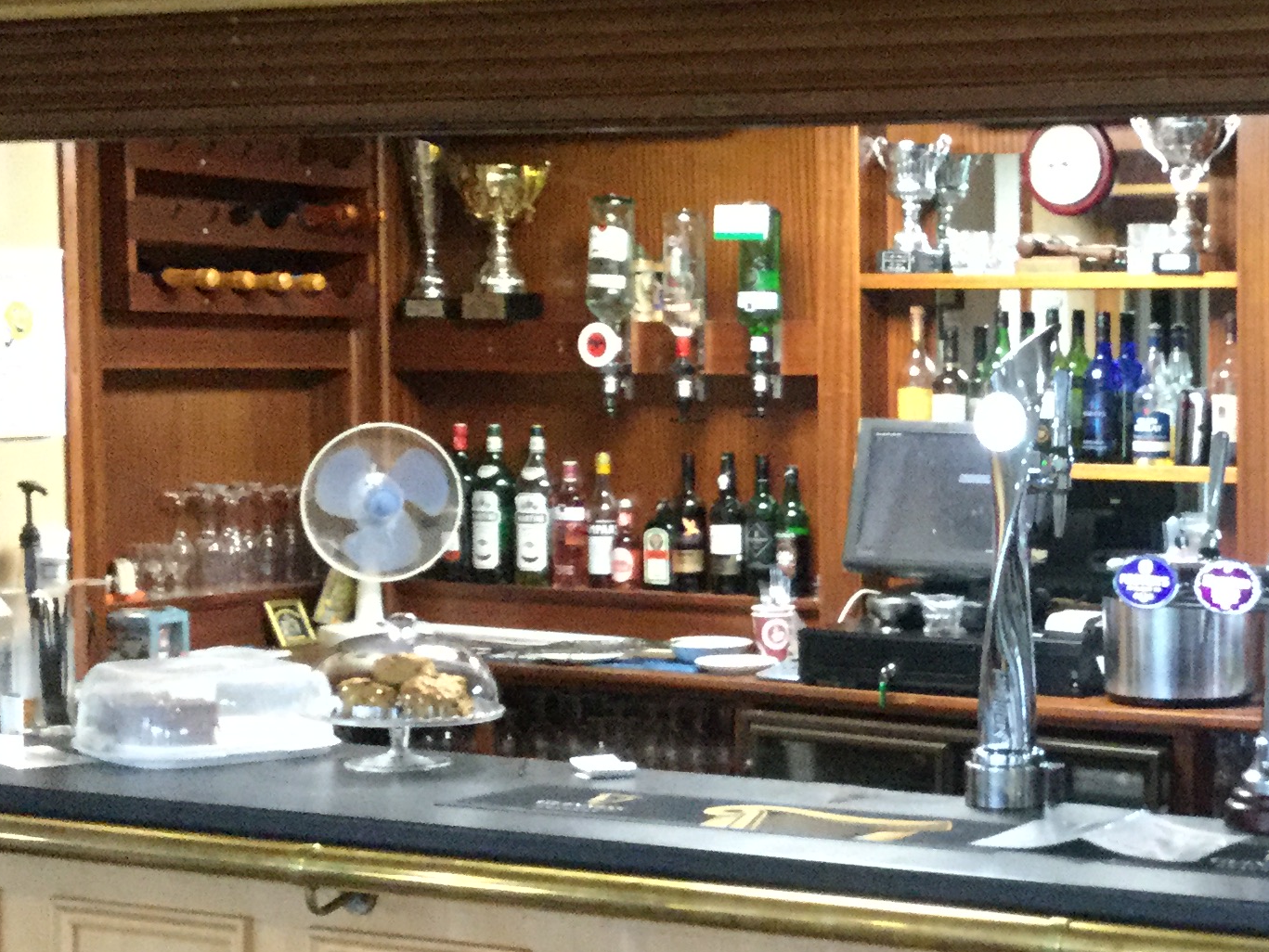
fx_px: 2714
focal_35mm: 74
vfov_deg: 19.9
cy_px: 557
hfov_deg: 25.5
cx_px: 1131
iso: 250
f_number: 2.4
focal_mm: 3.3
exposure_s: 1/17
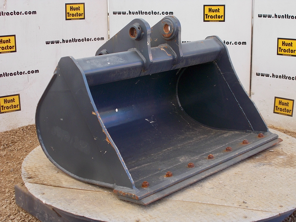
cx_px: 148
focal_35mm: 58
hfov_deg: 33.2
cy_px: 111
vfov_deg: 25.2
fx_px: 496
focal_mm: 10.3
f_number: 4.9
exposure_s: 1/40
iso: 80
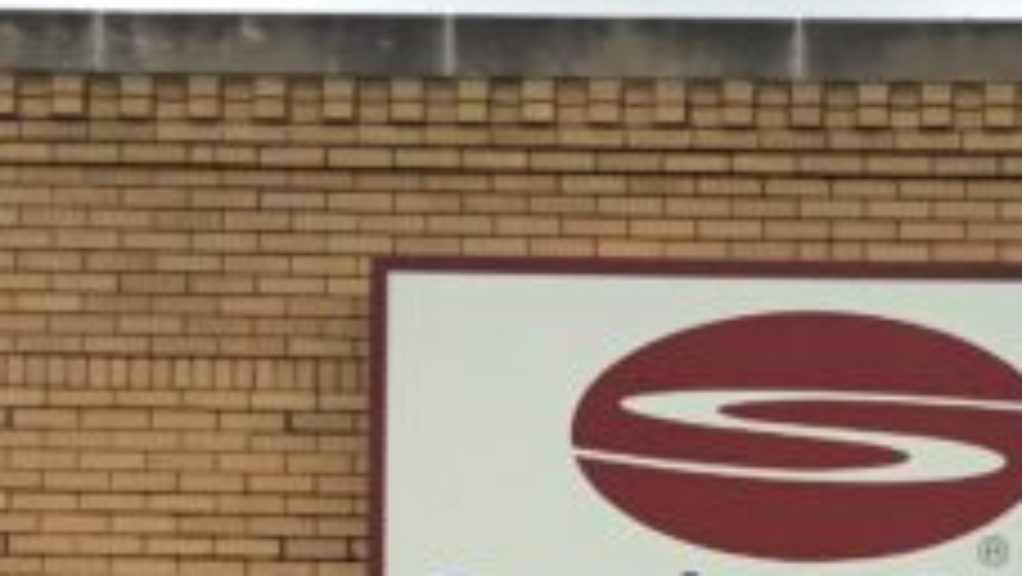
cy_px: 1112
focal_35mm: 128
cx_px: 1119
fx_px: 3471
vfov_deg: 9.0
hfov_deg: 16.3
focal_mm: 3.3
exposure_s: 1/199
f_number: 2.4
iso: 25
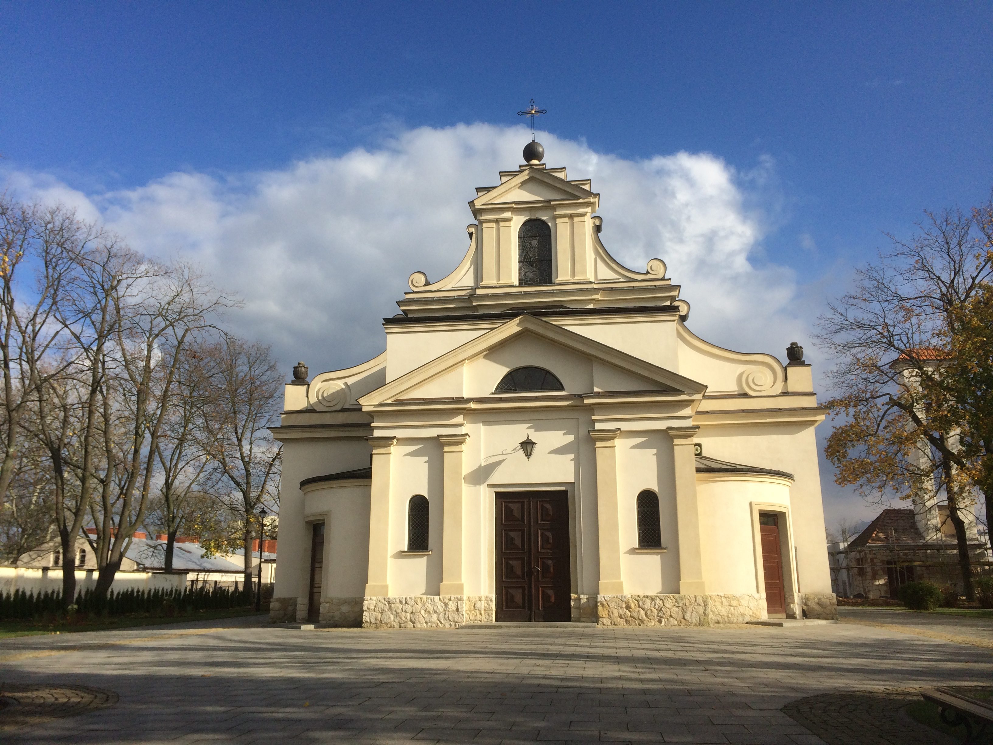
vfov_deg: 48.2
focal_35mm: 29
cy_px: 372
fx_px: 832
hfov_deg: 61.7
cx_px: 496
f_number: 2.2
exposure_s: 1/2933
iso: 32
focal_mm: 4.15
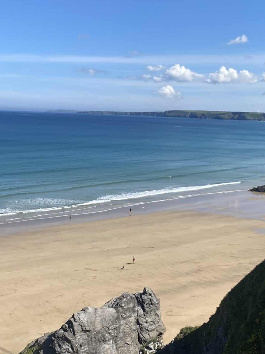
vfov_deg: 34.9
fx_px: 561
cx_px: 96
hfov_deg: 26.5
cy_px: 169
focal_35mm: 55
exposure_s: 1/3401
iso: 32
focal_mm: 4.25
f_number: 1.8
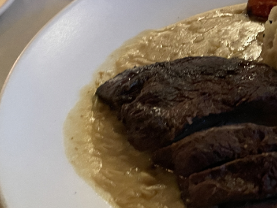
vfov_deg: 22.4
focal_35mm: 65
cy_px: 157
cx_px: 288
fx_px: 520
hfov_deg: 27.8
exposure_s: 1/30
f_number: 1.6
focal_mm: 4.2
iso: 1000
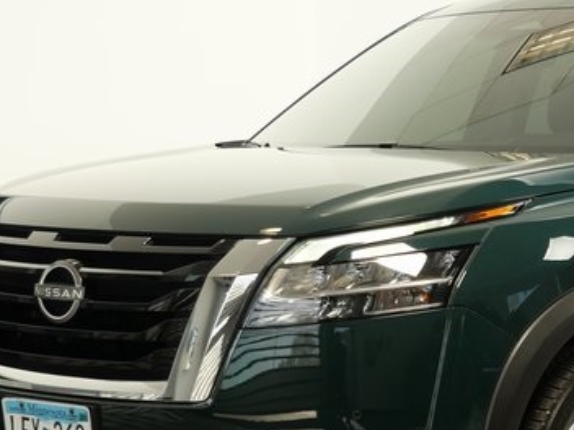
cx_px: 519
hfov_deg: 15.2
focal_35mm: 128
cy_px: 332
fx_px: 2122
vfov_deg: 11.5
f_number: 4.5
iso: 250
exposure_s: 1/200
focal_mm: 22
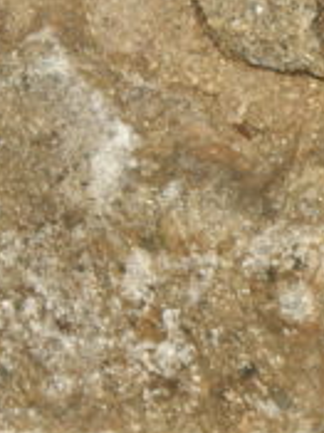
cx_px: 636
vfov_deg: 8.9
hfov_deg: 6.5
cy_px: 312
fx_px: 2775
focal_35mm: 222
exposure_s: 1/60
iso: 400
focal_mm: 35
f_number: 5.6
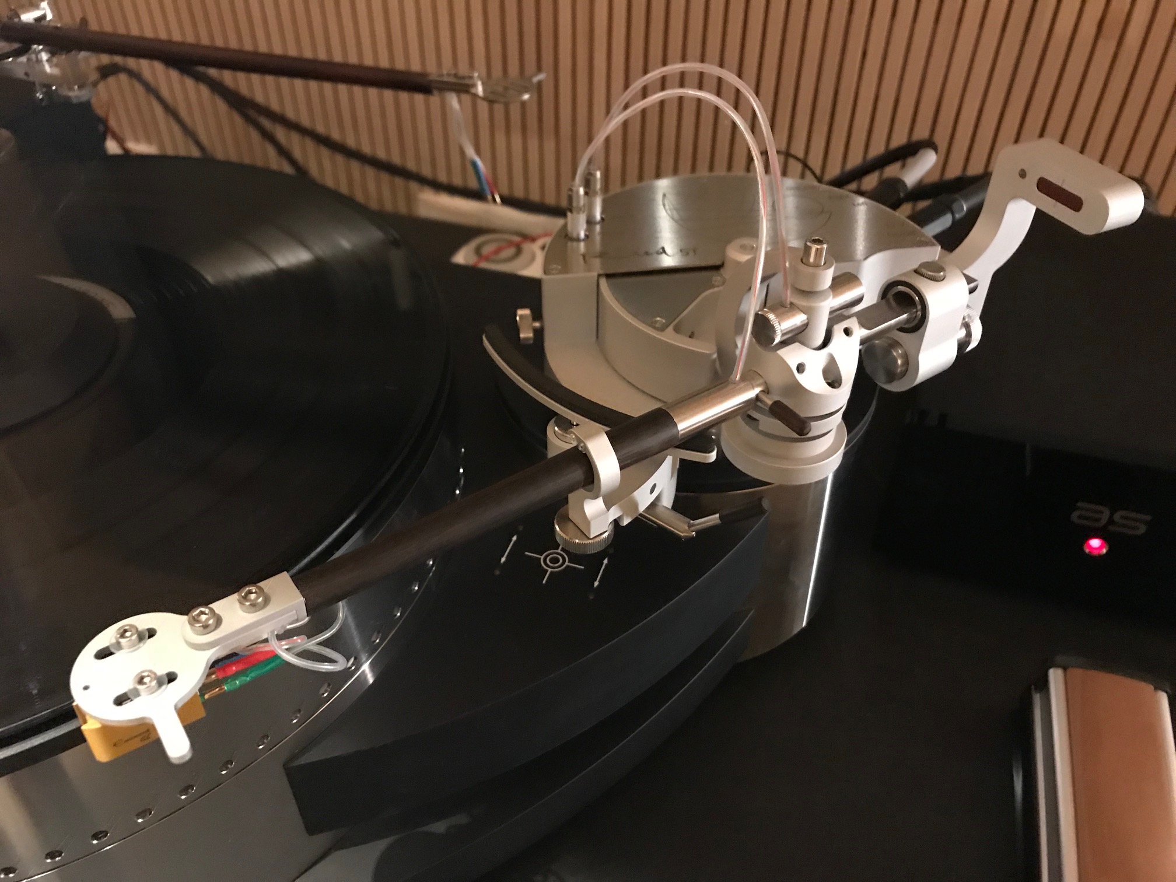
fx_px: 951
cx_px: 588
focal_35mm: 28
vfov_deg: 49.7
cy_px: 441
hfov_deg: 63.4
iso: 160
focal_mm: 3.99
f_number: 1.8
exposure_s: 1/4
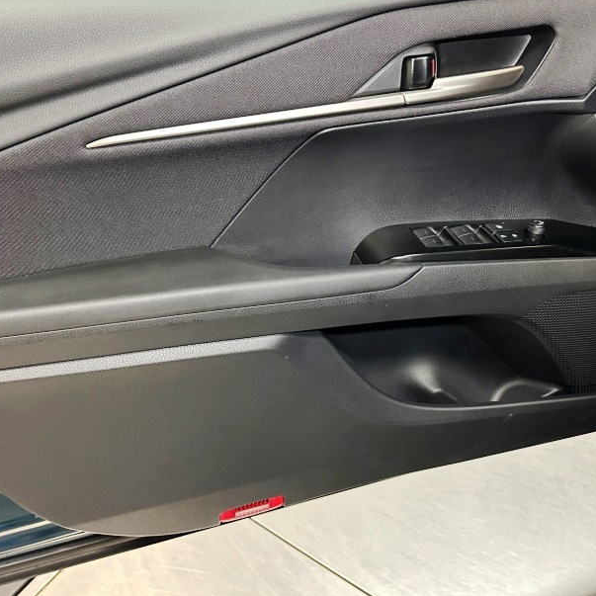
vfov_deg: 45.8
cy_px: 243
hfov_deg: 46.0
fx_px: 701
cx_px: 322
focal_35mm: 36
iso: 640
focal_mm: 6.86
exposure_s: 1/40
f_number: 1.78
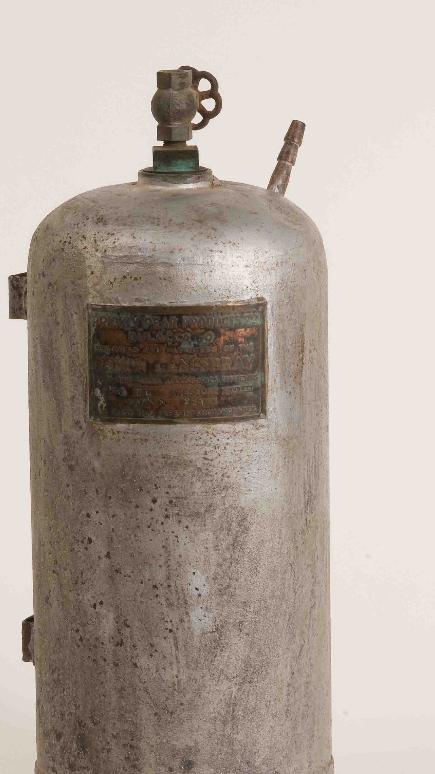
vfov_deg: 9.9
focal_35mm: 217
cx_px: 173
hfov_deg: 5.6
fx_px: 4444
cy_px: 462
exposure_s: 1/3
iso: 250
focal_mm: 105
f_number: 22
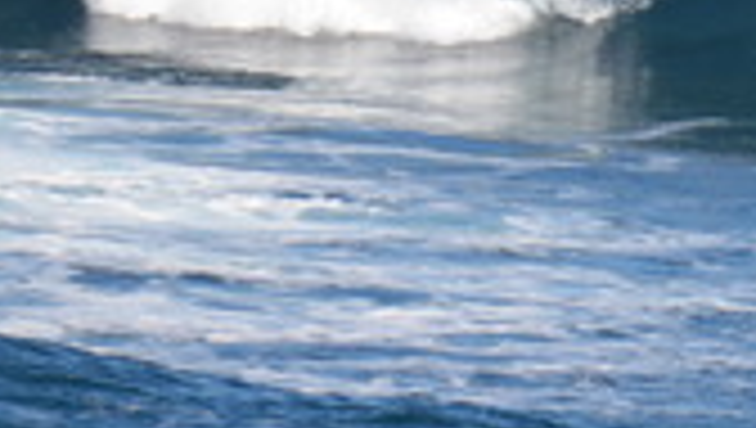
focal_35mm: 1397
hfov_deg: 1.5
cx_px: 1048
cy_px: -106
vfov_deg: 0.9
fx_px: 28040
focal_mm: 300
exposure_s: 1/1600
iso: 400
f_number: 7.1
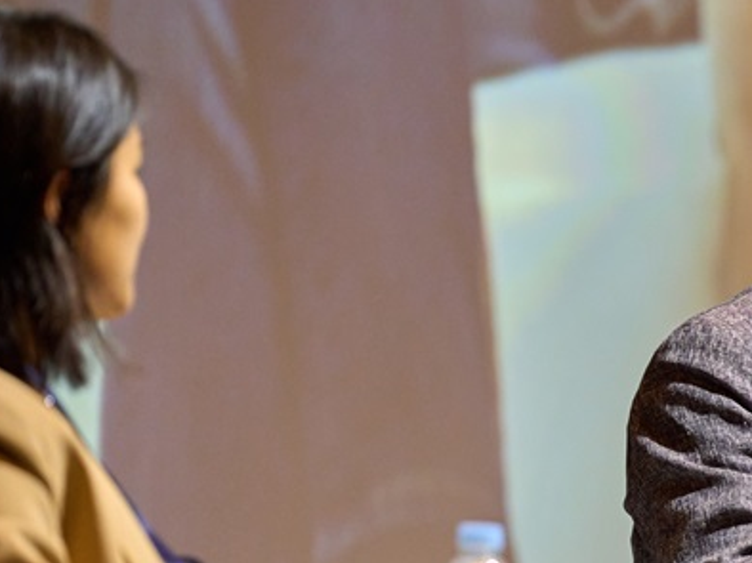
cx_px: 844
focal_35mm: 586
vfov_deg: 2.5
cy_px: 534
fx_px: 12723
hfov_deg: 3.4
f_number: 2.8
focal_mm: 200
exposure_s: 1/200
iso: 1600
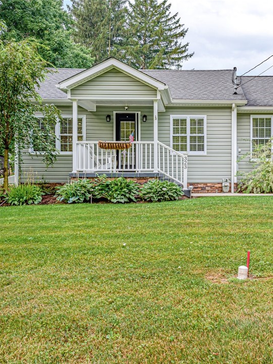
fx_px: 368
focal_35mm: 35
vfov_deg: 52.6
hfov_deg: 39.7
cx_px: 201
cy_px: 184
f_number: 11
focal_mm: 24
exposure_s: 1/160
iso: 50
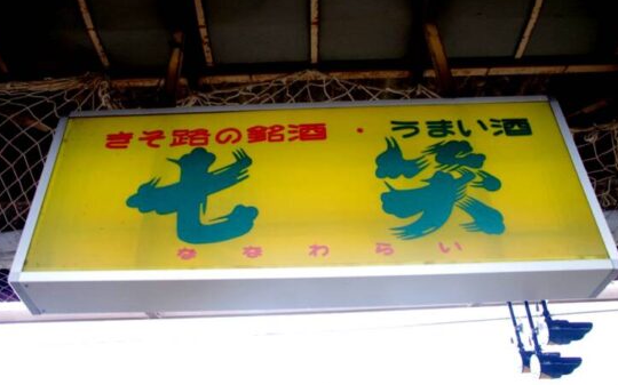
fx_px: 572
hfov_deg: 56.7
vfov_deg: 37.2
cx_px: 308
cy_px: 181
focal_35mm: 34
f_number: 3.5
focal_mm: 20
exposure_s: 1/50
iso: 400
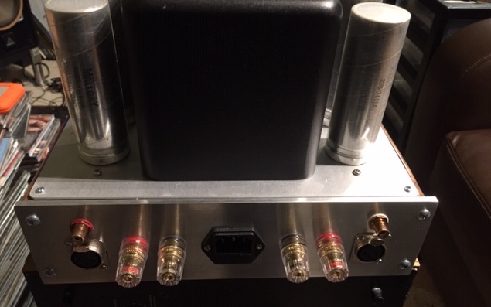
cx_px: 245
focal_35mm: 31
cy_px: 161
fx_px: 415
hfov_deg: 61.2
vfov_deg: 40.6
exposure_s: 1/15
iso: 250
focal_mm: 4.15
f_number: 2.2
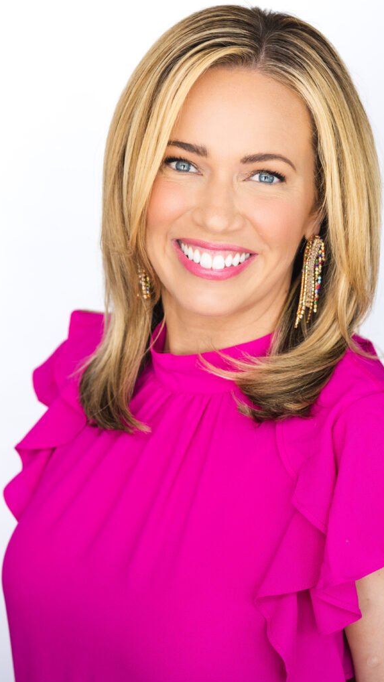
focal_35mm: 79
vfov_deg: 26.8
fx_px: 1429
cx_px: 147
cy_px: 342
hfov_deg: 15.3
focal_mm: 50
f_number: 4
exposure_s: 1/250
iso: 250
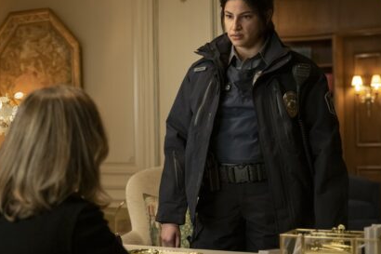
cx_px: 151
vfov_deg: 21.2
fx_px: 677
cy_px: 125
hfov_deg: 31.3
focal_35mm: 64
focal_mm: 46
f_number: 2.8
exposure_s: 1/125
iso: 3200
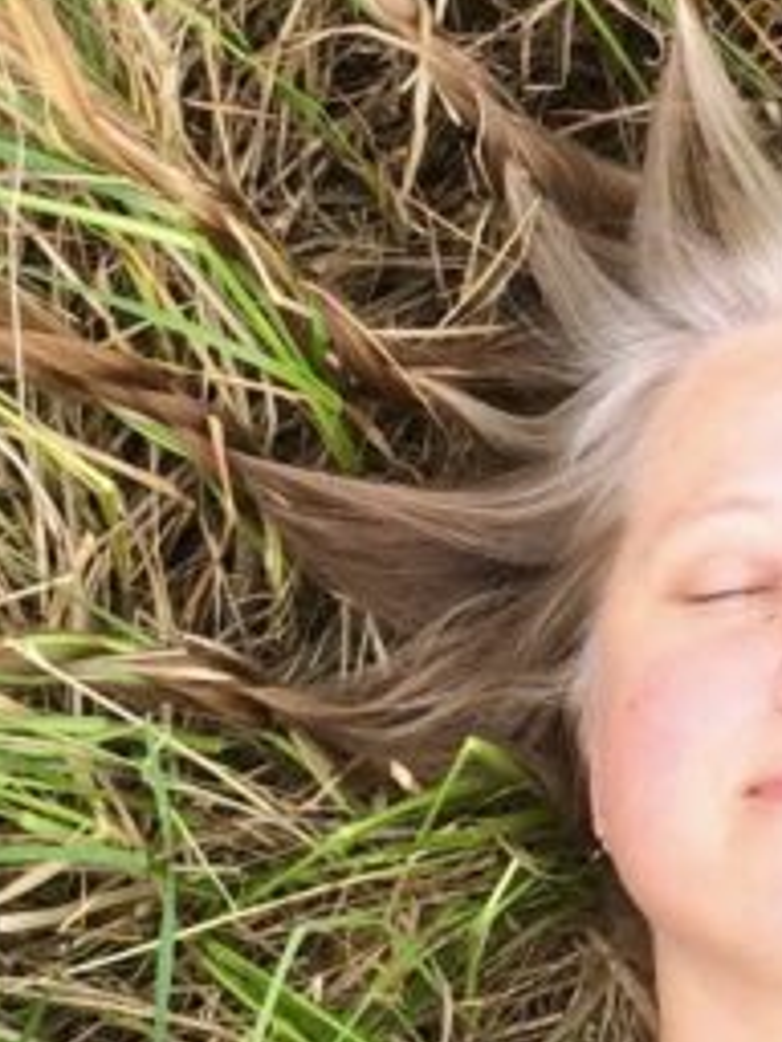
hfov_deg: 10.7
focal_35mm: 138
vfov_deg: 14.3
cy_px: 366
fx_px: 4157
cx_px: 780
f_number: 2.2
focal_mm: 4.15
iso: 32
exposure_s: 1/933
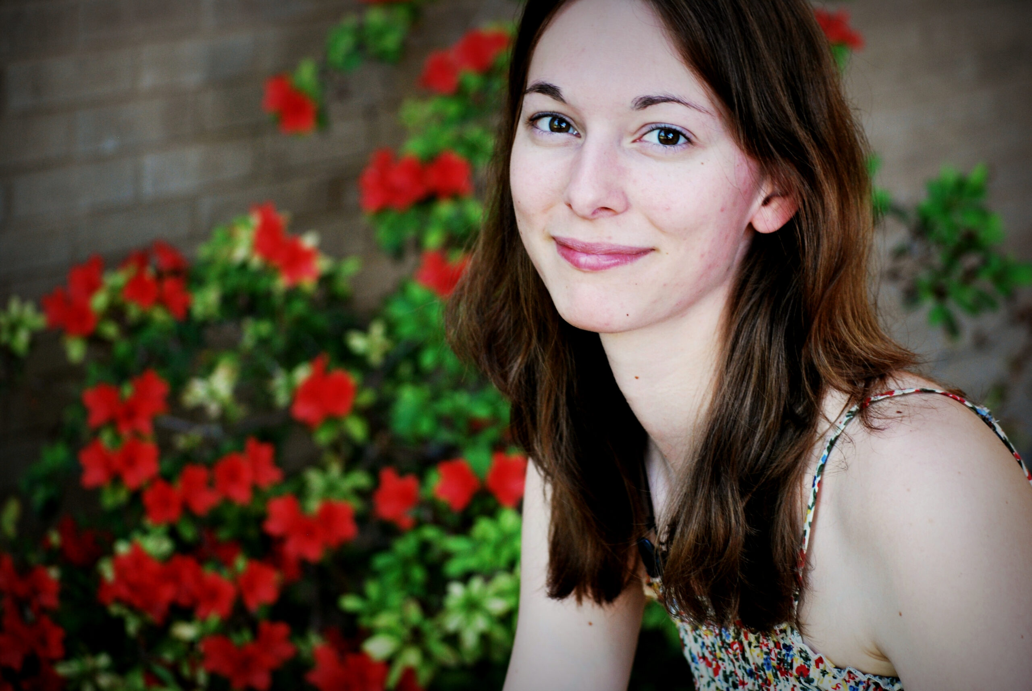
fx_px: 2842
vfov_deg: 13.9
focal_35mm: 99
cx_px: 516
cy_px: 346
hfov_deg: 20.6
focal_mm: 66
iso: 400
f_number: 4.2
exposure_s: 1/60
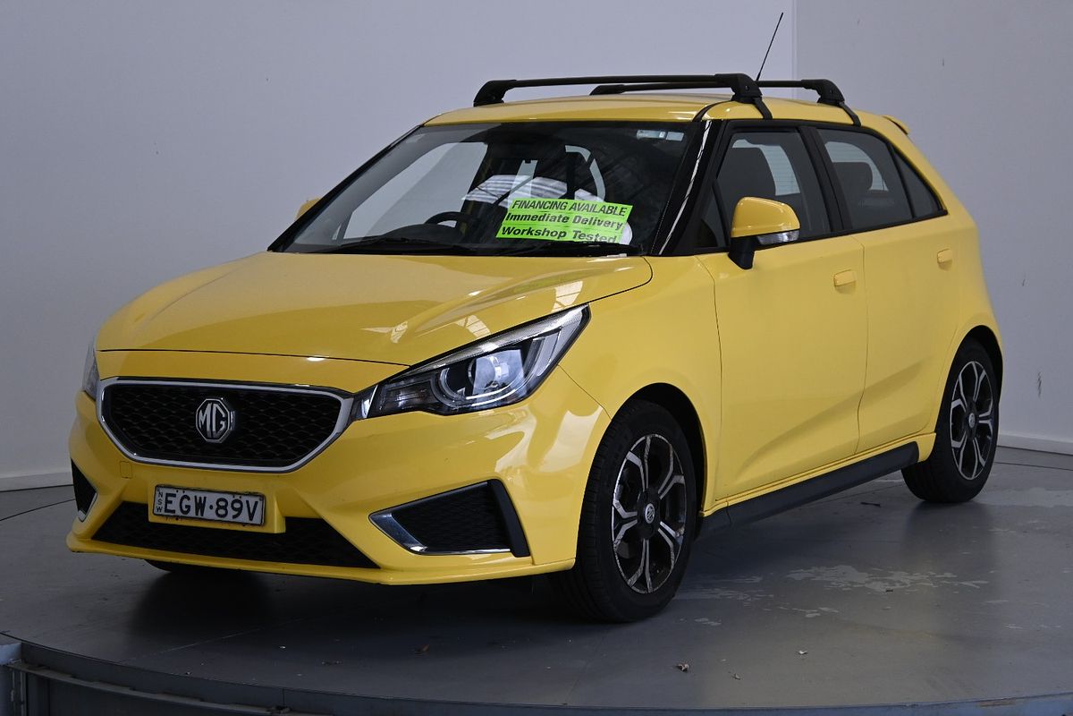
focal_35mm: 75
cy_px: 358
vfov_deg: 18.2
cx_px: 536
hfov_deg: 27.0
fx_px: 2235
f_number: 6.3
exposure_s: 1/250
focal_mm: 50
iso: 400
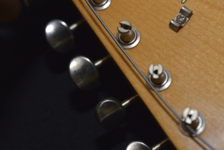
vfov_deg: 11.5
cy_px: 37
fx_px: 740
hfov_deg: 17.2
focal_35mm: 119
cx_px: 146
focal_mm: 62
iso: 400
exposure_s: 1/60
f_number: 4
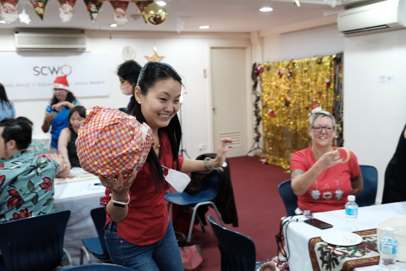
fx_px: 406
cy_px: 136
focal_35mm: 36
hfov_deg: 53.1
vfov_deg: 36.9
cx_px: 203
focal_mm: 24.3
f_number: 3.2
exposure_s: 1/125
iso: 3200
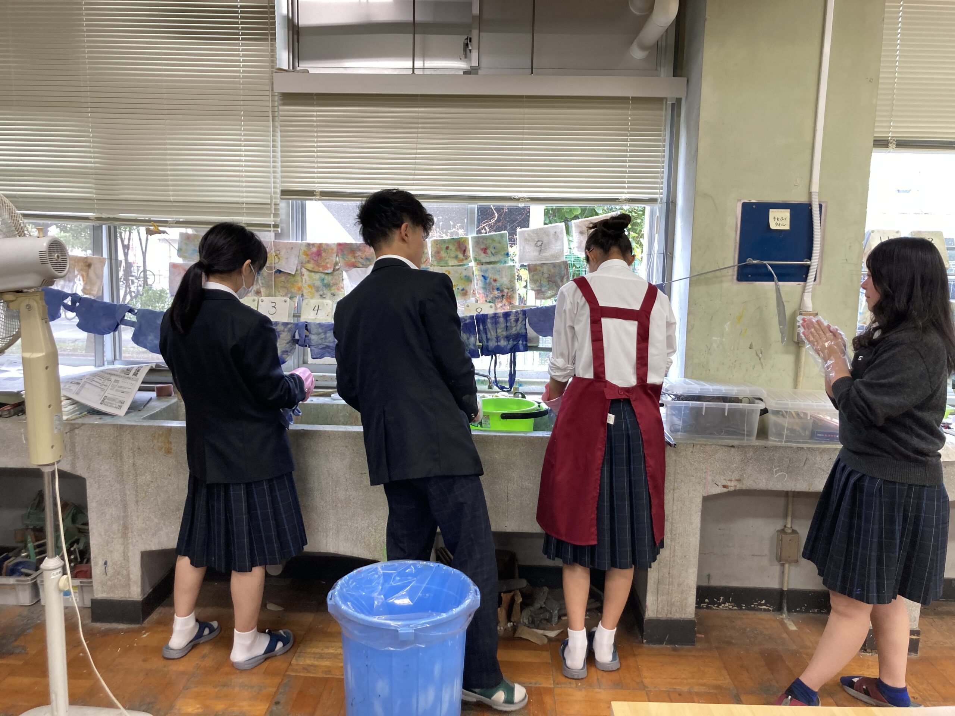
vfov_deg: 49.7
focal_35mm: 28
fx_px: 772
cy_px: 358
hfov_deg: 63.4
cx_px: 478
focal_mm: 3.99
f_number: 1.8
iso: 64
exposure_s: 1/60
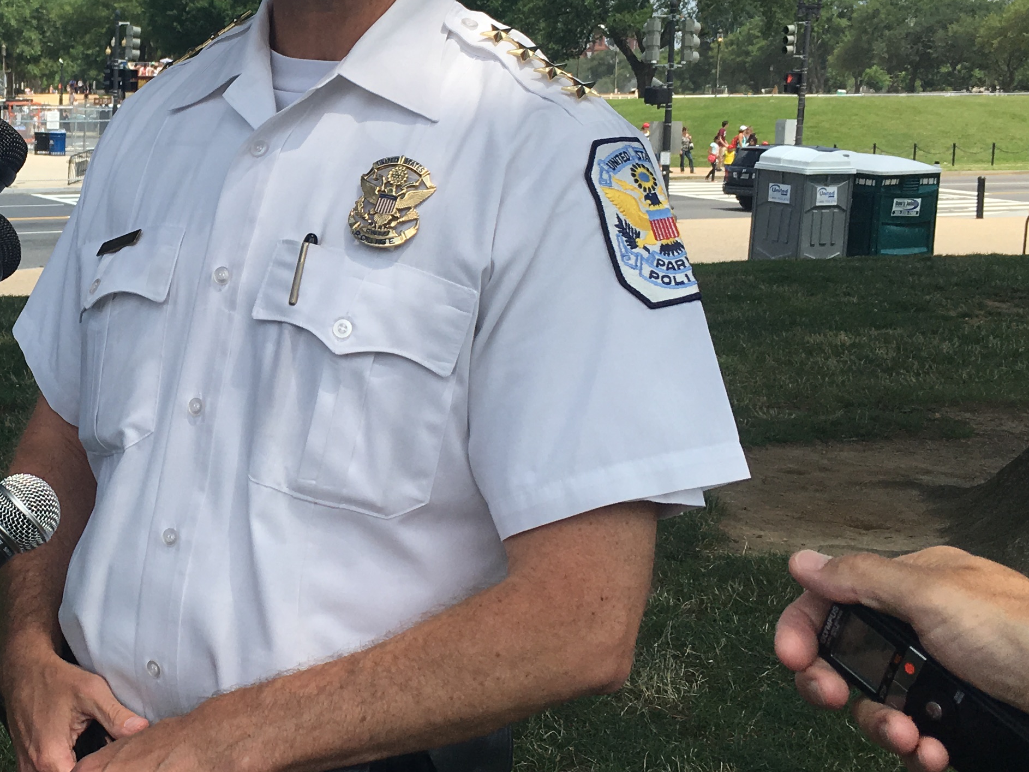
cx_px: 65
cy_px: 300
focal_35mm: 62
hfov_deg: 29.6
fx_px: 1843
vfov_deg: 23.6
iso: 25
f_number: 2.2
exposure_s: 1/1261
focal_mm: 4.15
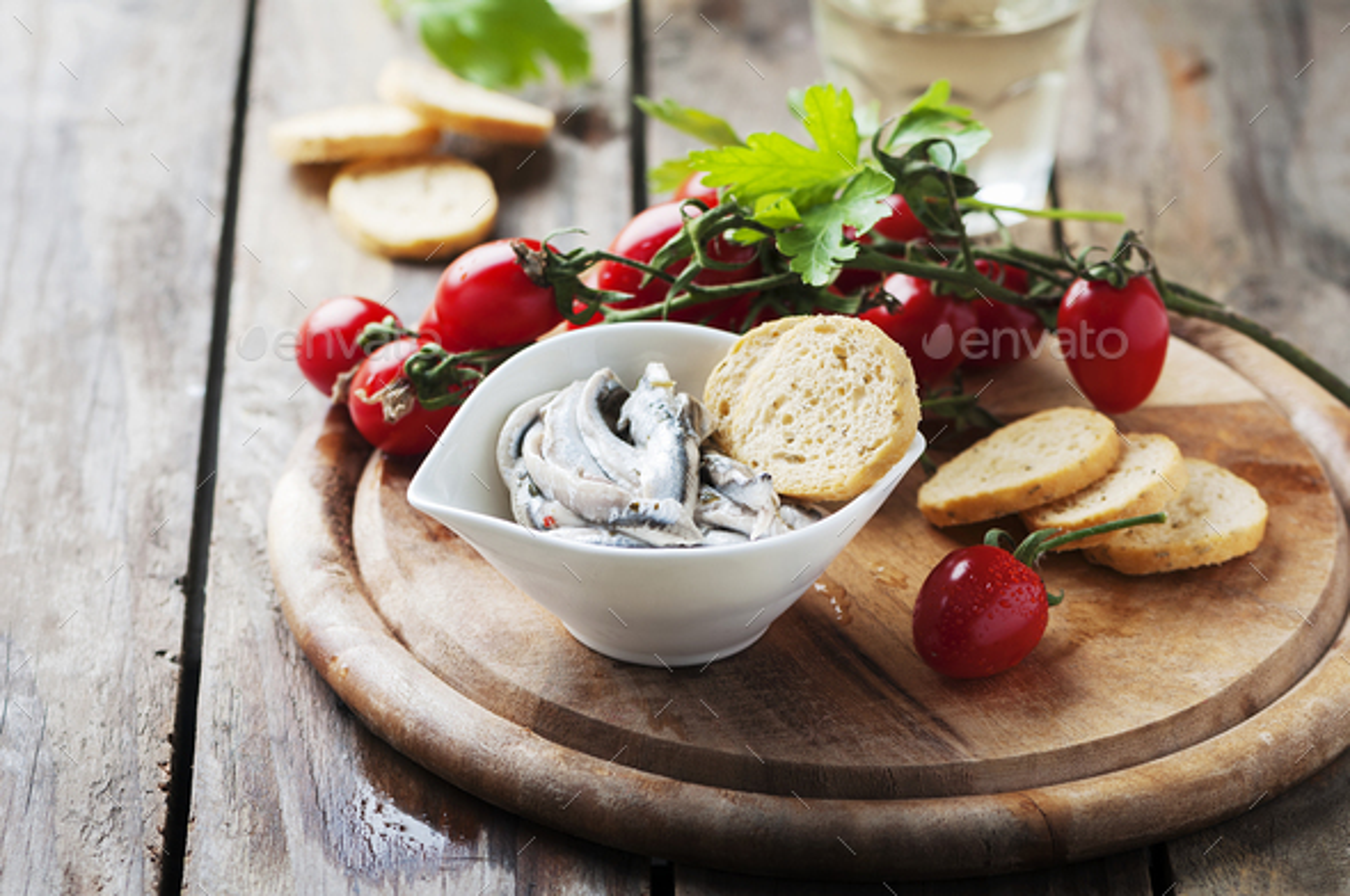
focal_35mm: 158
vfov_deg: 8.7
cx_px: 675
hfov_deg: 13.1
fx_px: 5900
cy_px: 448
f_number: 5.6
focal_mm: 105
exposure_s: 1/160
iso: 100
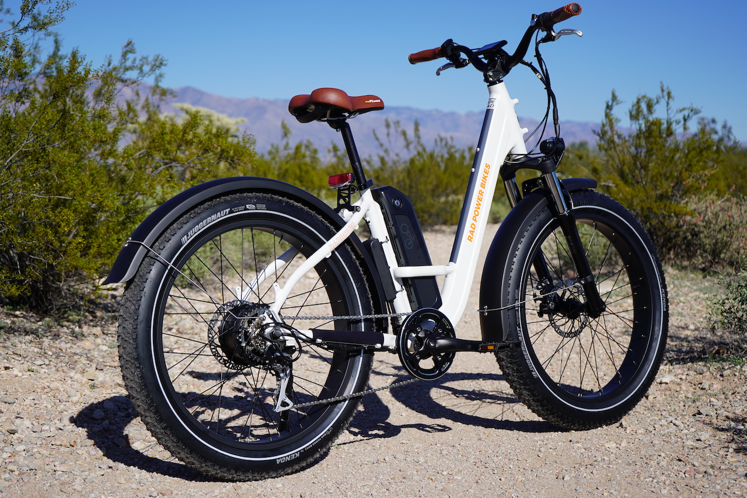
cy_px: 249
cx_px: 374
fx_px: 1245
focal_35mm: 60
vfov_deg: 22.6
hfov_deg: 33.4
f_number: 5.6
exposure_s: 1/1000
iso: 100
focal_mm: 60
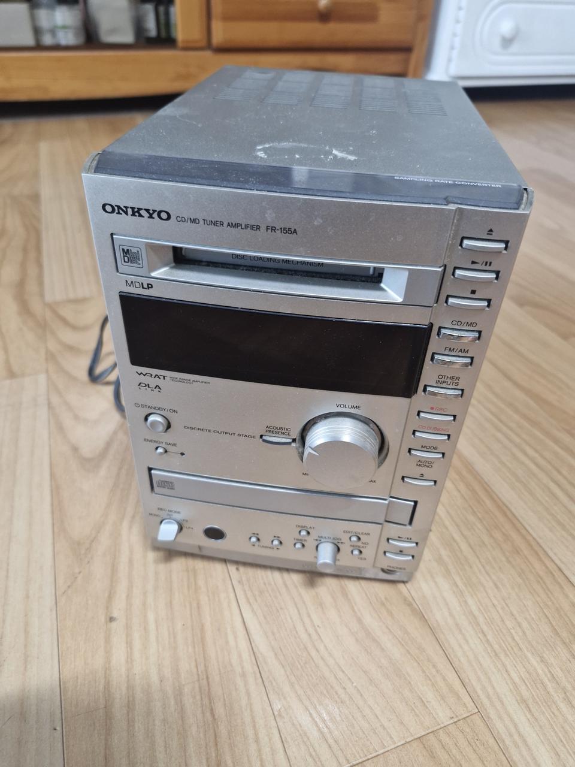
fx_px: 509
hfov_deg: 58.9
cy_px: 384
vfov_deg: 73.9
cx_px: 288
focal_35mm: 23
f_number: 1.8
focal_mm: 5.54
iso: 80
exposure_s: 1/60
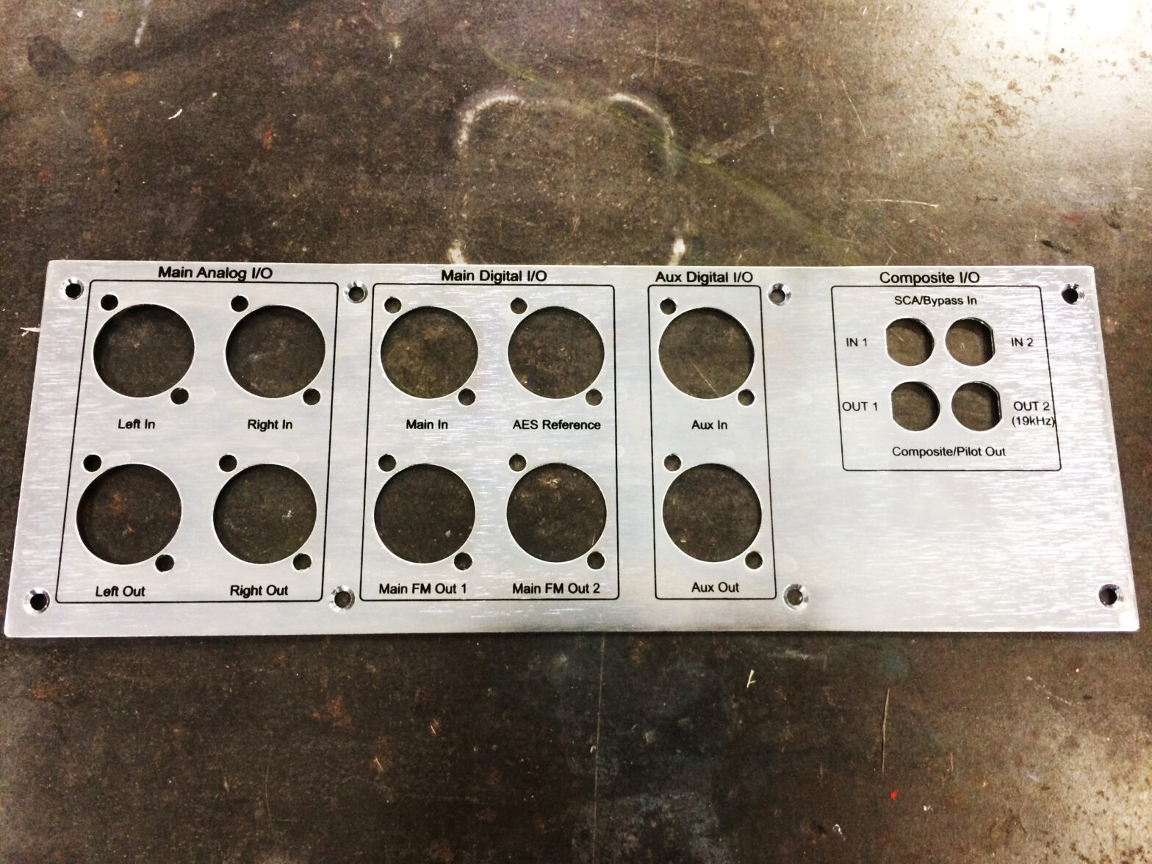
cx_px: 576
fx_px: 965
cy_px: 432
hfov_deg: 61.7
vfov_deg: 48.2
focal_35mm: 29
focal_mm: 4.15
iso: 320
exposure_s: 1/30
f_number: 2.2
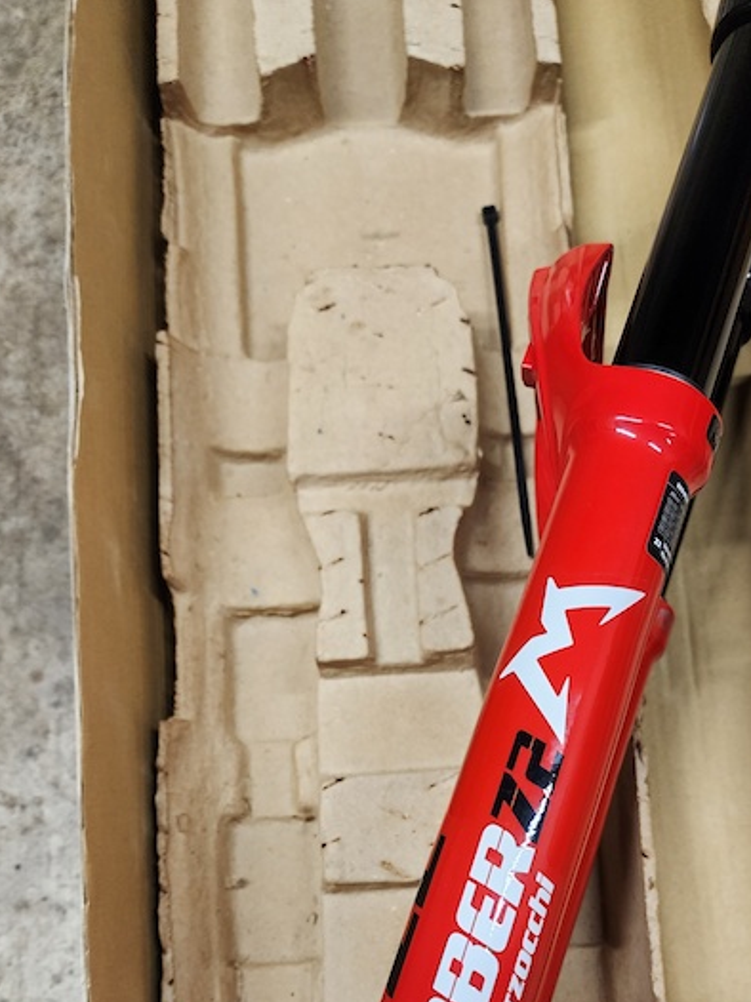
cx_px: 456
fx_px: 1013
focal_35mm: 35
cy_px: 754
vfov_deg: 50.4
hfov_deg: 40.5
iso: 250
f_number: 1.8
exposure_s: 1/120
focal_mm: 6.4
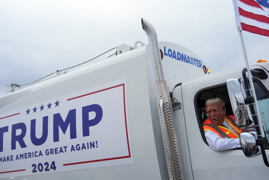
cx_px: 134
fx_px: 314
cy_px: 90
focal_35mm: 42
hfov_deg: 46.4
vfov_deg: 31.9
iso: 1600
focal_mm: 42
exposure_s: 1/500
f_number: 2.8
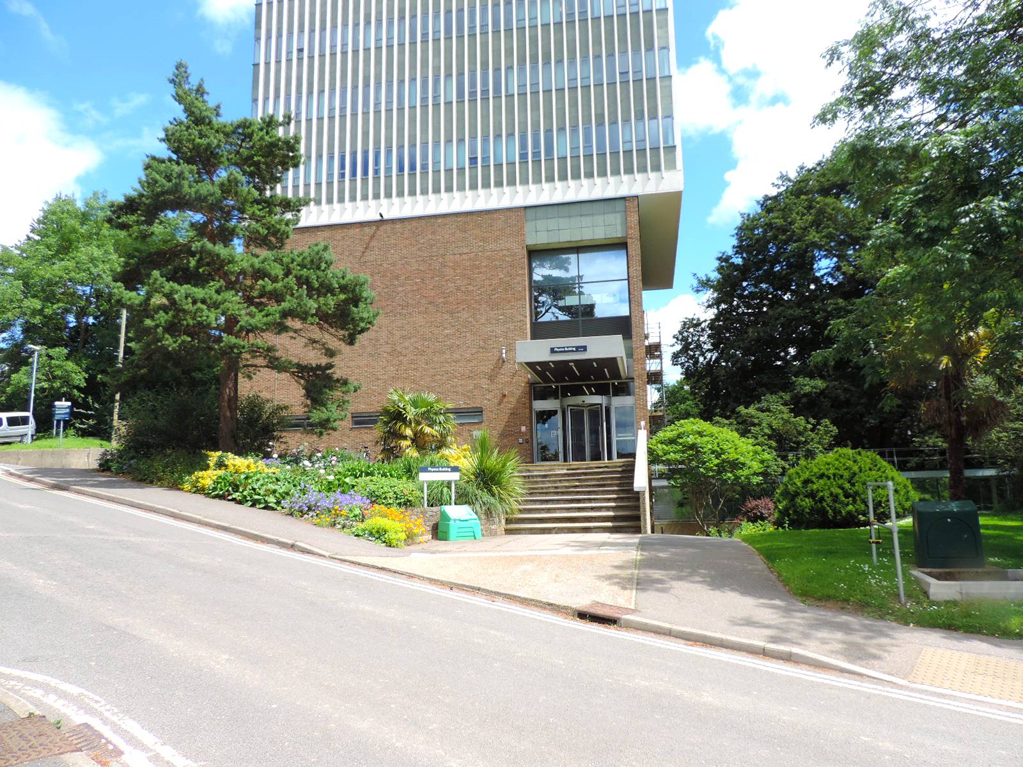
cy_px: 384
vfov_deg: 56.8
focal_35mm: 24
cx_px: 512
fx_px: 709
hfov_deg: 71.6
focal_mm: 4.3
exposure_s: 1/640
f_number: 3
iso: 80
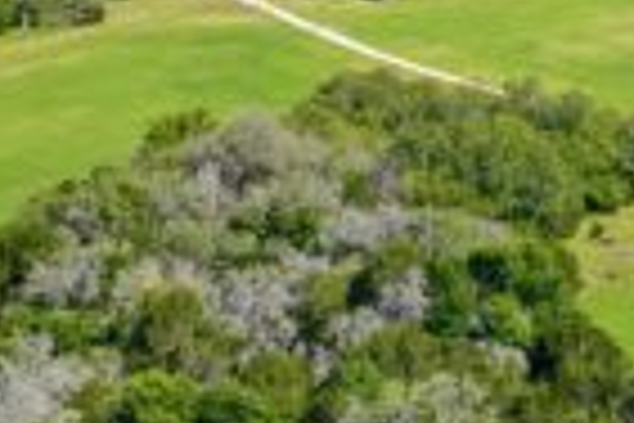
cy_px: 418
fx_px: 2677
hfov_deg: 12.2
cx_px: 1210
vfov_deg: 9.0
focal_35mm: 152
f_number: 5.6
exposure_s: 1/320
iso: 100
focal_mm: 10.26
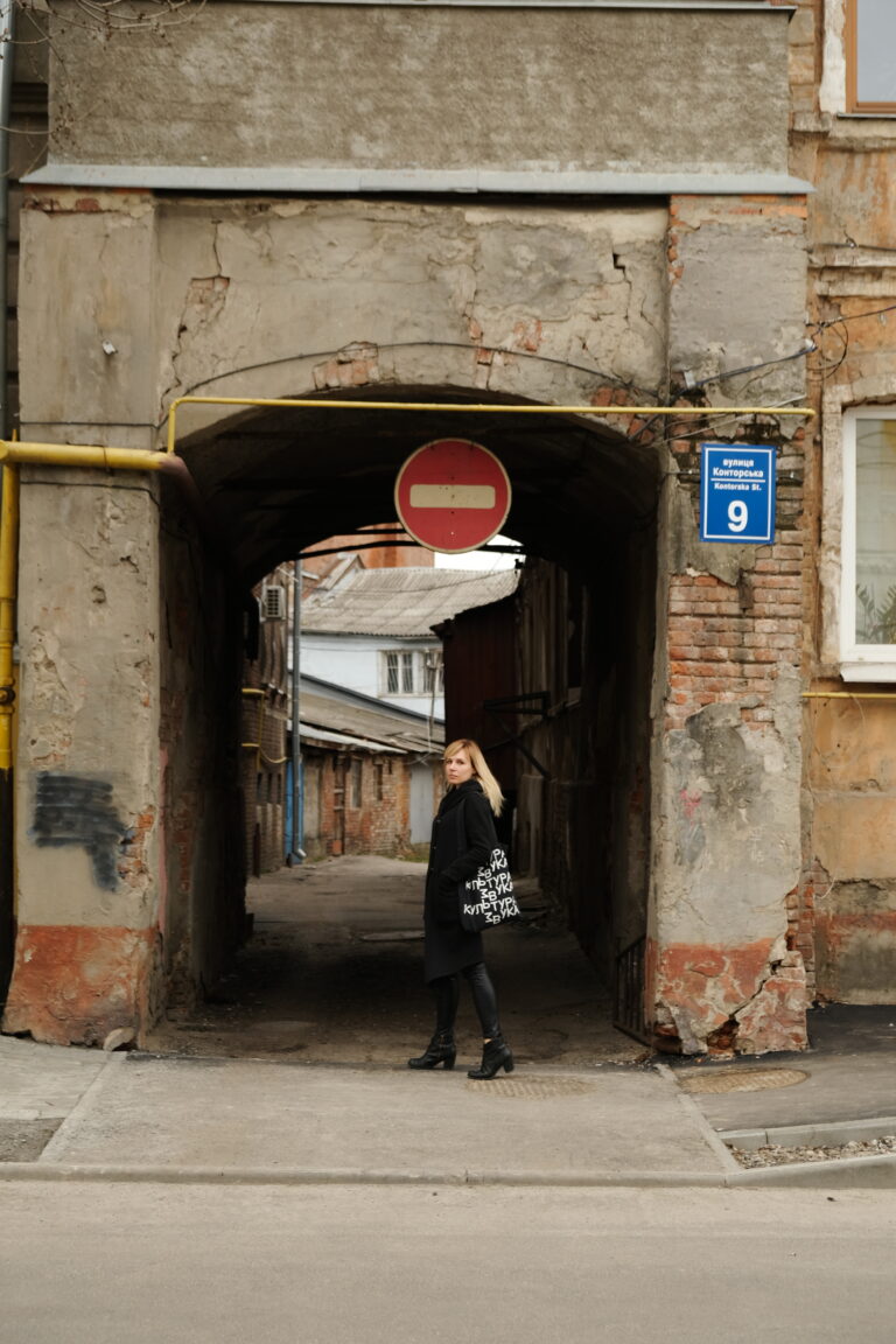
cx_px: 448
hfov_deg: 22.3
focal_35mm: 61
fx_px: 2277
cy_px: 672
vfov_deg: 32.9
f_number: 4.5
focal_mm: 40.7
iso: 200
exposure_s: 1/125
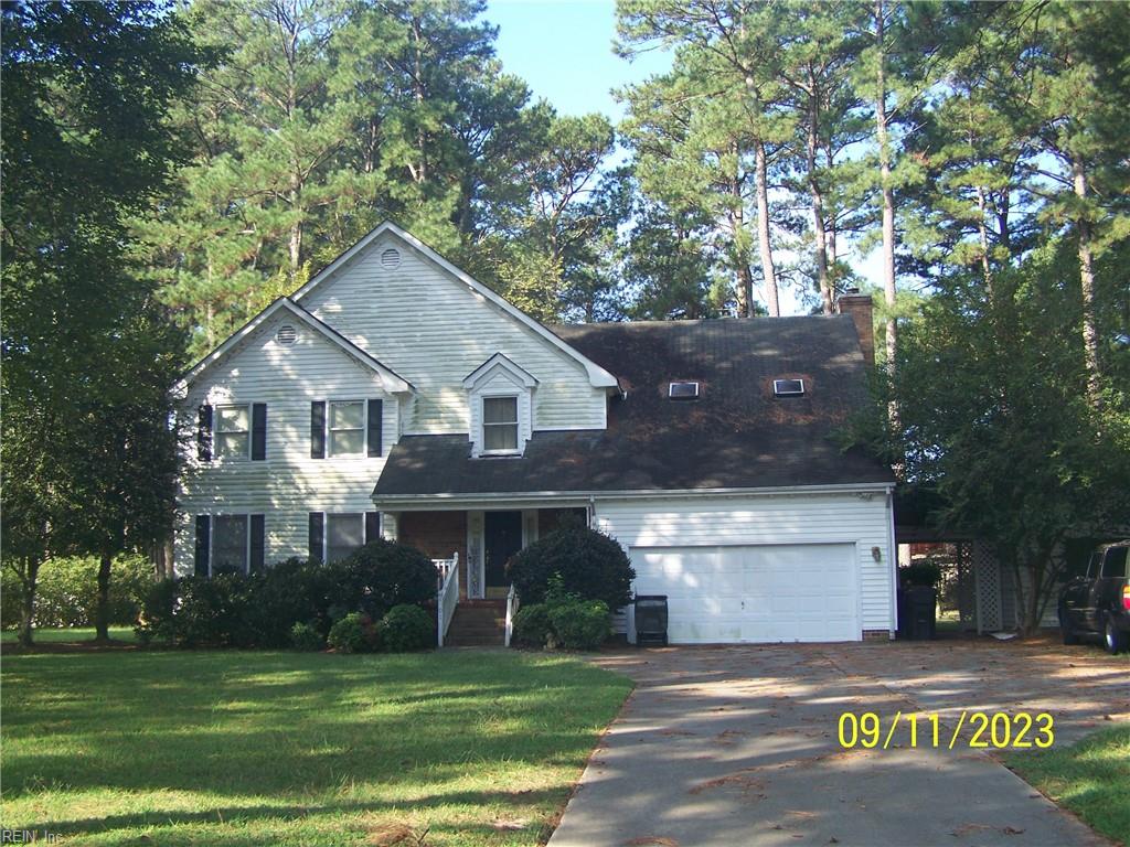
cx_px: 565
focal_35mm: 38
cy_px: 424
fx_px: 1240
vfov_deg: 37.7
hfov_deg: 49.0
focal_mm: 6.3
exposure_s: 1/200
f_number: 2.8
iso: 64
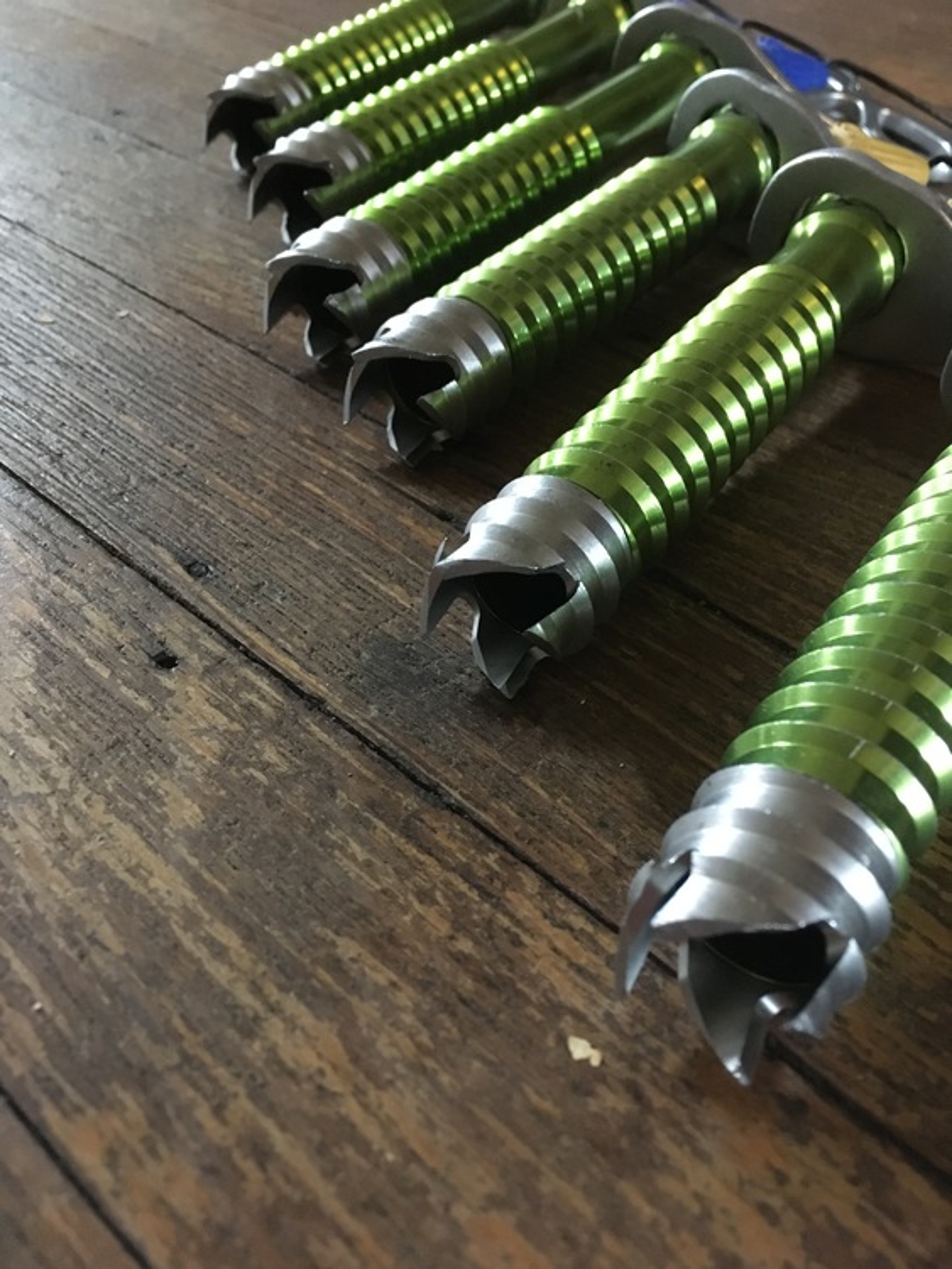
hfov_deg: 48.3
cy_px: 634
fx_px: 1063
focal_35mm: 29
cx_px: 476
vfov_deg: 61.6
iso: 320
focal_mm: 4.15
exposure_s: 1/15
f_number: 2.2
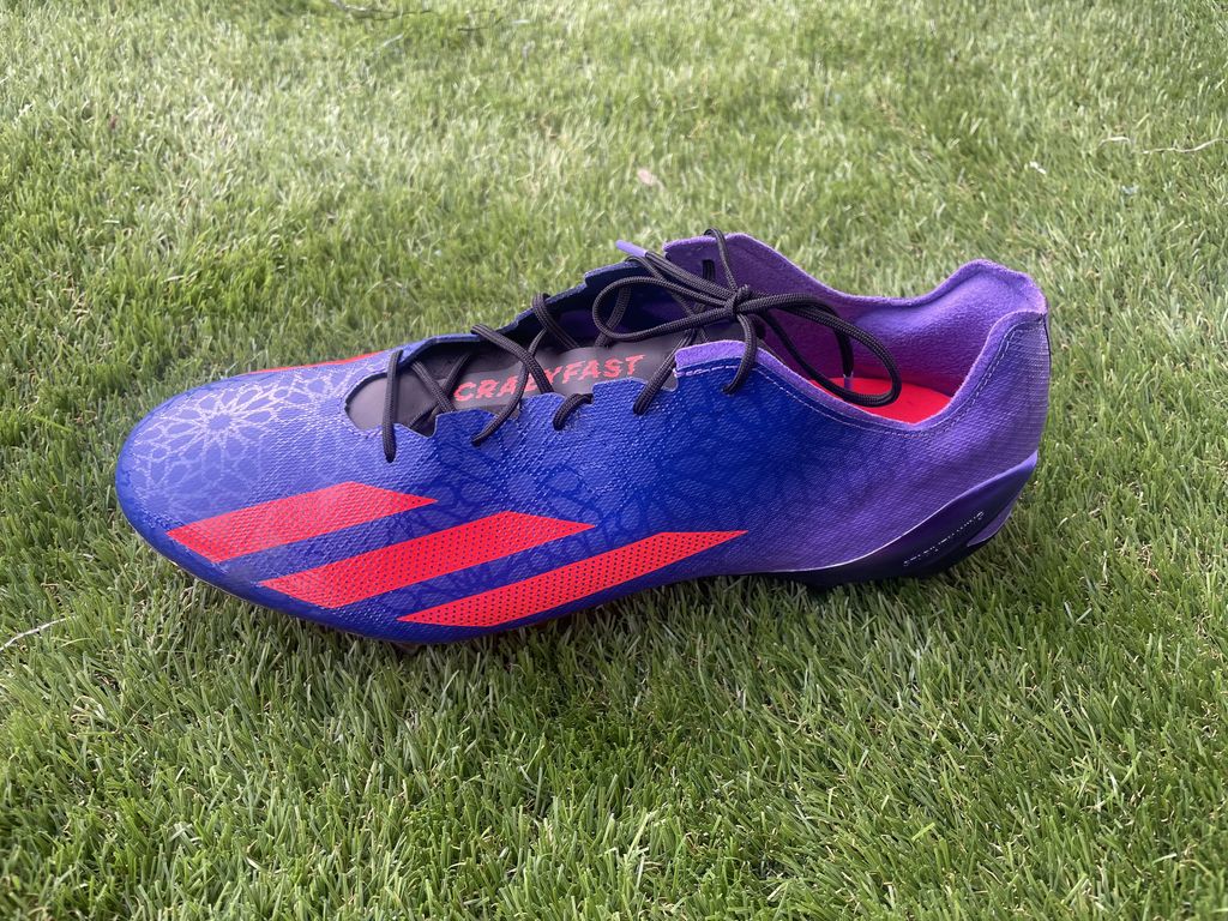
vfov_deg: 53.1
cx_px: 614
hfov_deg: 67.3
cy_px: 460
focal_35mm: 26
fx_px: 922
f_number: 1.6
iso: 80
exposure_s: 1/121
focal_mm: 4.2
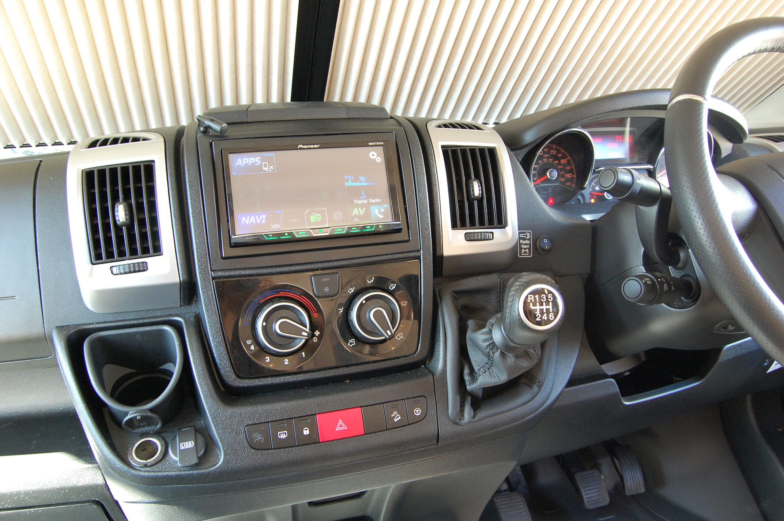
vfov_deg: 47.8
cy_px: 260
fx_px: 587
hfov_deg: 67.4
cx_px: 392
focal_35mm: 27
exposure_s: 1/15
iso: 800
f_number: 6.3
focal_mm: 18
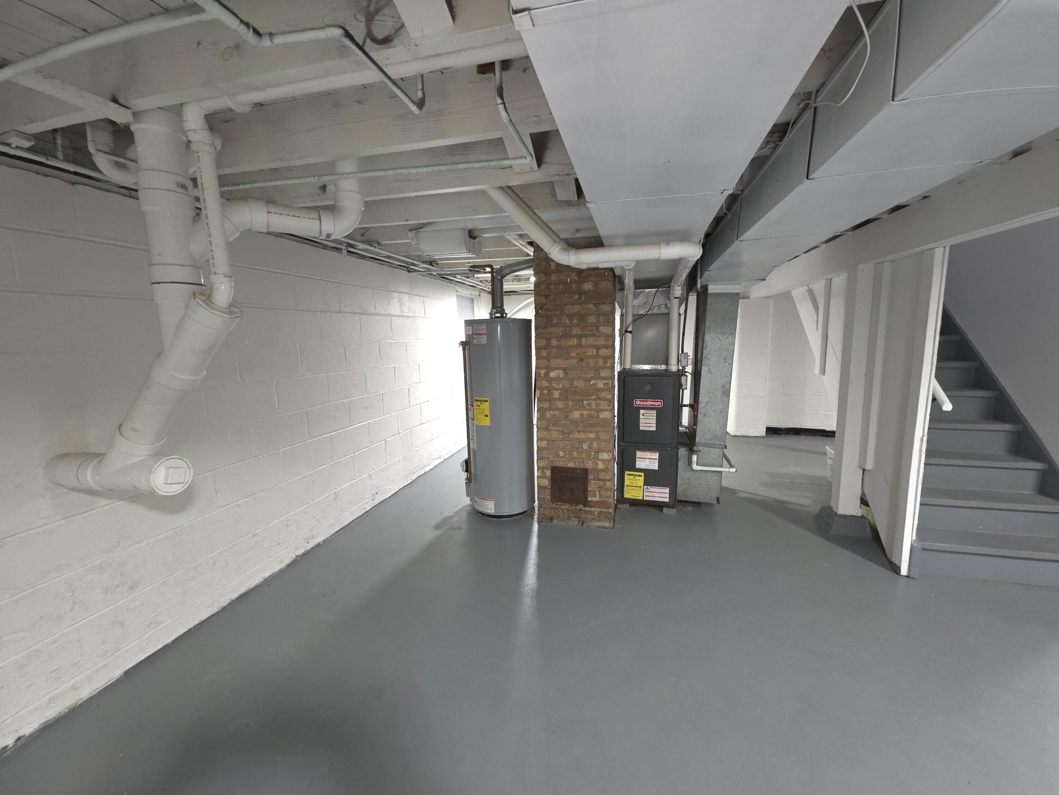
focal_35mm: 13
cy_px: 398
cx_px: 530
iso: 80
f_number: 1.9
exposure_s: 1/30
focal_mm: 2.2
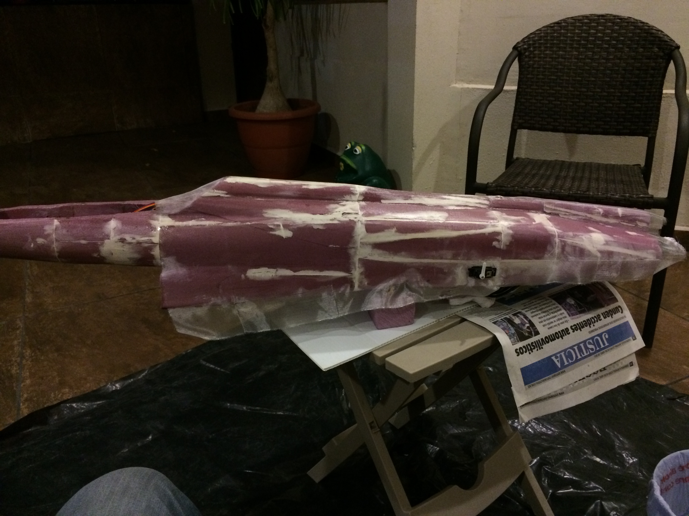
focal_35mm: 29
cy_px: 258
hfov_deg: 61.7
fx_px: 577
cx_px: 344
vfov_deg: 48.2
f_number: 2.2
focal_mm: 4.15
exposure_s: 1/17
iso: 320
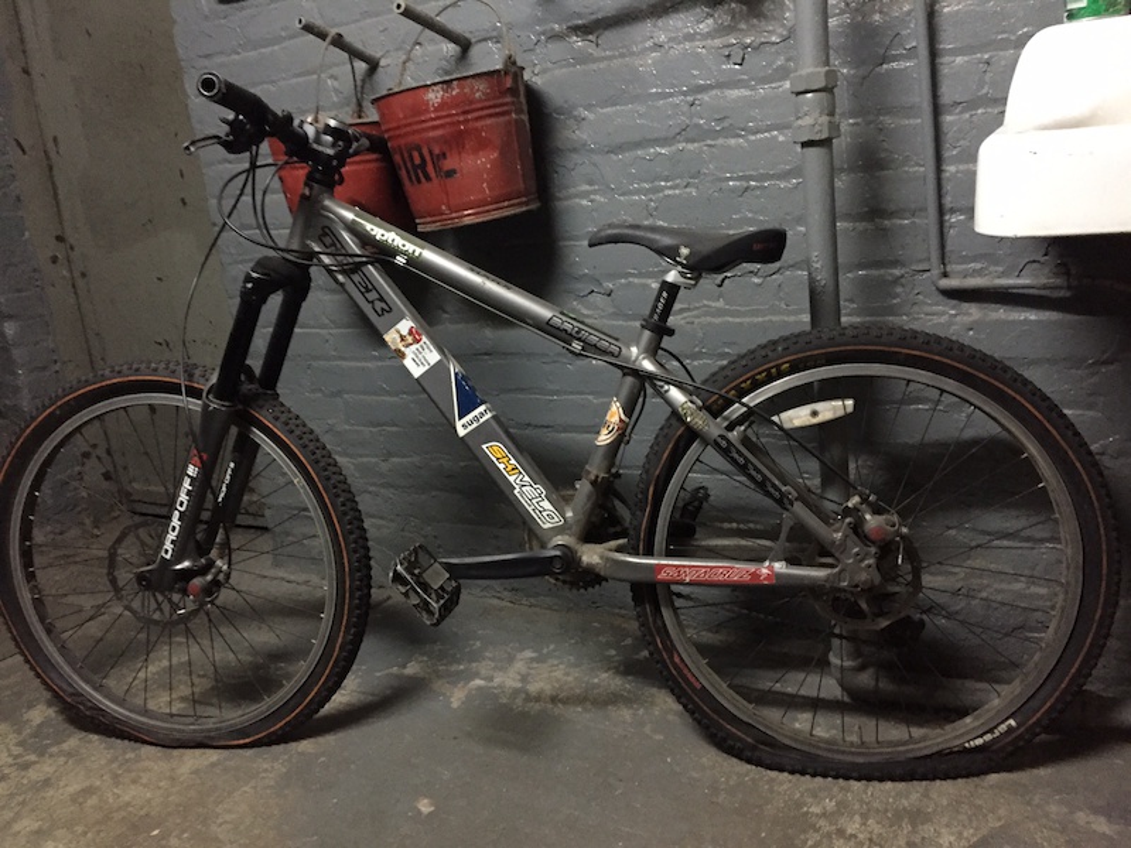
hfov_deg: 61.7
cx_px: 566
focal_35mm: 29
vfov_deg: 48.2
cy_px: 424
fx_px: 948
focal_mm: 4.15
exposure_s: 1/15
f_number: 2.2
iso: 500
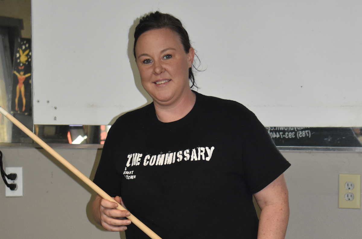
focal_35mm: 72
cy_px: 120
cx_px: 181
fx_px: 722
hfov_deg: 28.1
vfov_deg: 18.8
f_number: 5.3
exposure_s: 1/80
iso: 1600
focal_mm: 48
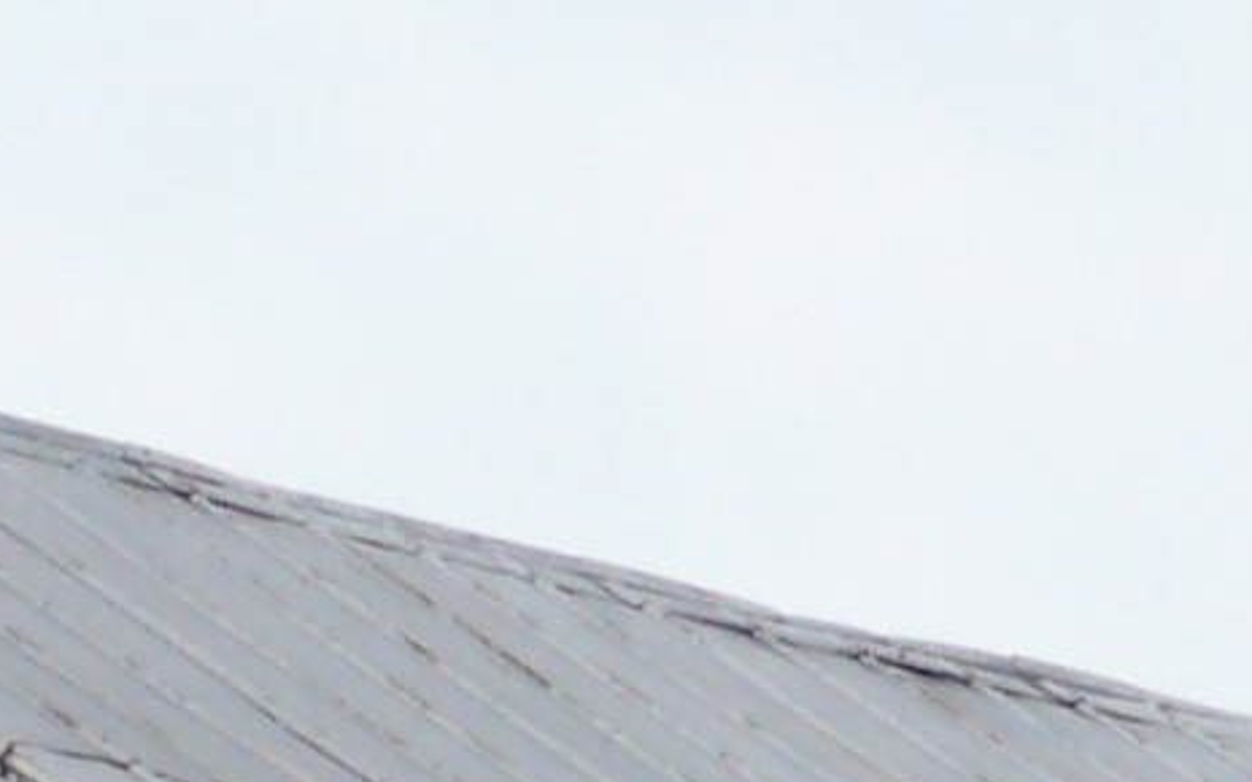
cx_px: 2589
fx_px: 12454
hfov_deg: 5.6
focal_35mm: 365
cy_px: 3038
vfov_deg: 3.4
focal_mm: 9.7
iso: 100
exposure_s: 1/200
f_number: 4.5
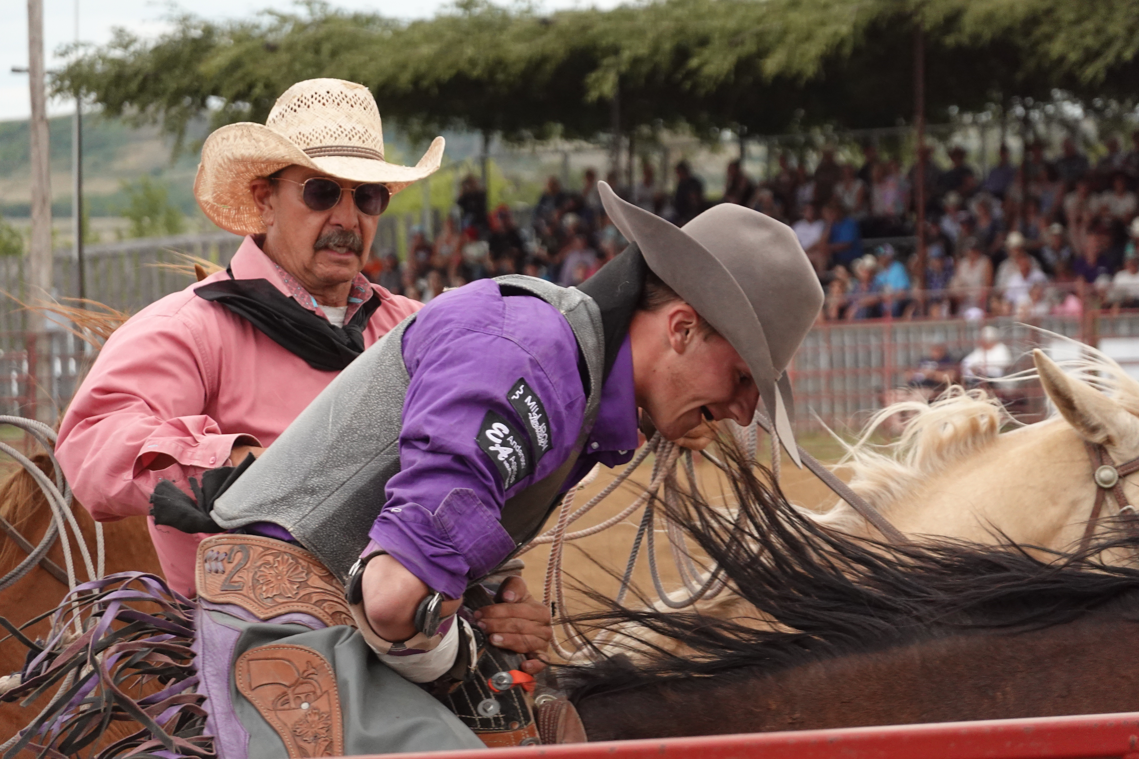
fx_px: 5979
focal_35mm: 189
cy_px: 380
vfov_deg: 7.3
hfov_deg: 10.9
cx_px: 570
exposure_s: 1/2000
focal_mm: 68.44
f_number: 4.5
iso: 800
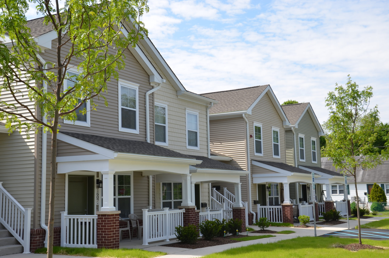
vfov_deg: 26.4
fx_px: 550
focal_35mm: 51
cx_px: 194
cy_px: 129
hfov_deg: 39.0
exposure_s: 1/250
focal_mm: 34
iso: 140
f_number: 8
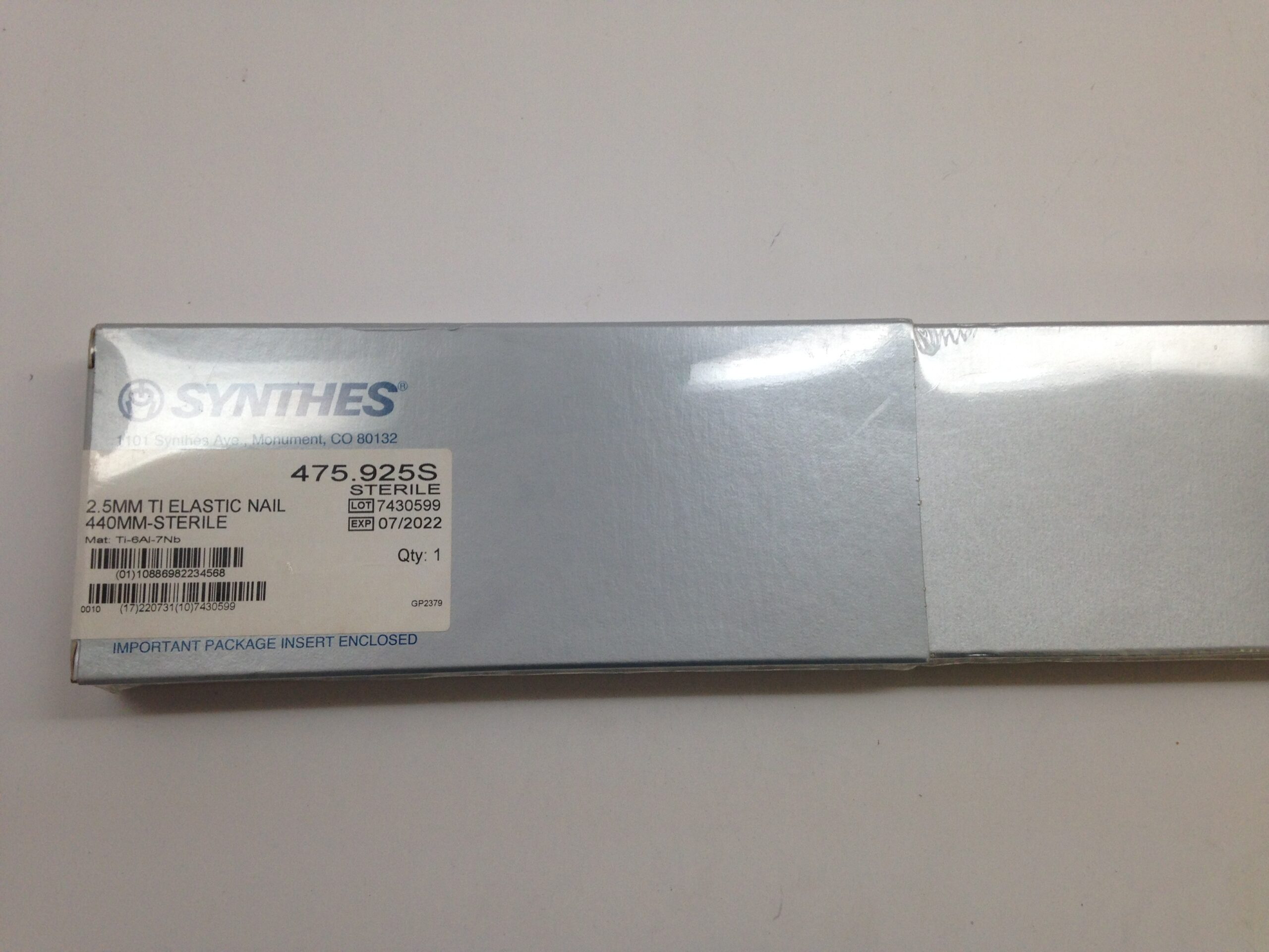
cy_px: 476
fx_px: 1210
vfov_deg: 42.9
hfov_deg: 55.4
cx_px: 634
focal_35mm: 33
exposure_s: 1/120
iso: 80
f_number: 2.4
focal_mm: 4.12
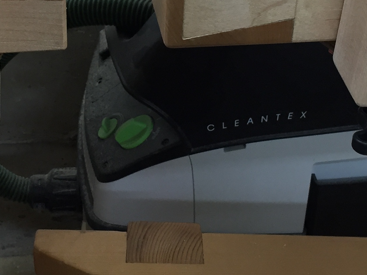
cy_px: 44
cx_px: 172
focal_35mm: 85
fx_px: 901
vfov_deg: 17.2
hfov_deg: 23.0
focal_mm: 4.15
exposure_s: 1/30
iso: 64
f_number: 2.2
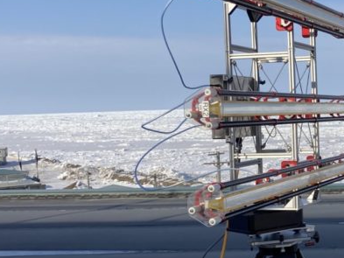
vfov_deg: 20.2
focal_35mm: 73
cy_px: 143
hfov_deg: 24.8
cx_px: 381
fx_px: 726
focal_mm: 3.99
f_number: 1.8
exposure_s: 1/4425
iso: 25
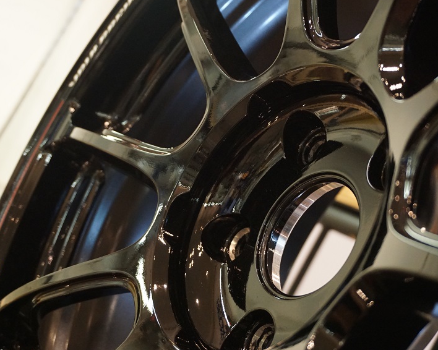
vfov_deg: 27.3
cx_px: 235
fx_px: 721
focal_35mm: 56
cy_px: 166
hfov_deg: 33.8
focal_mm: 31
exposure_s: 1/60
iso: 3200
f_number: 5
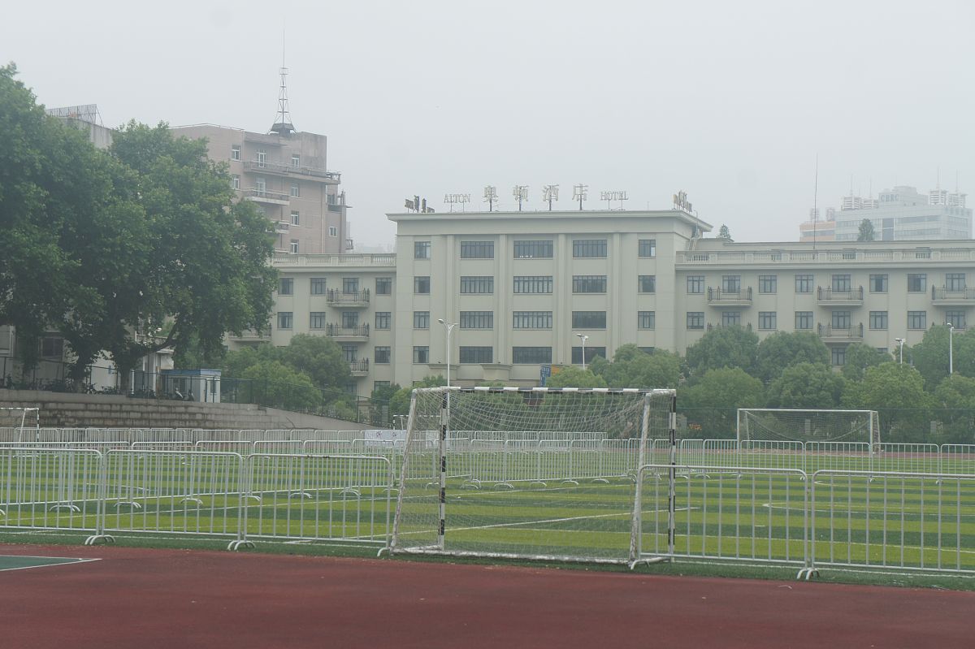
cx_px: 488
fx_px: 2233
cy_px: 324
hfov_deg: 24.6
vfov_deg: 16.5
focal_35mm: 82
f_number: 6.3
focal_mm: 55
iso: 200
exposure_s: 1/160
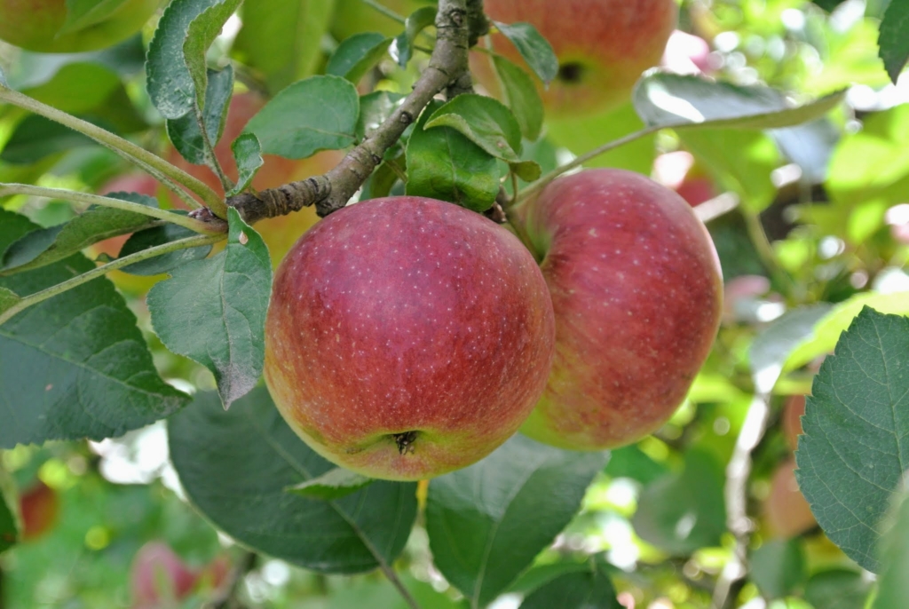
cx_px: 454
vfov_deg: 19.8
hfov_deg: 29.2
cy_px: 304
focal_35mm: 69
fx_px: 1745
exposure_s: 1/100
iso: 200
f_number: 5.3
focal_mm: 25.9
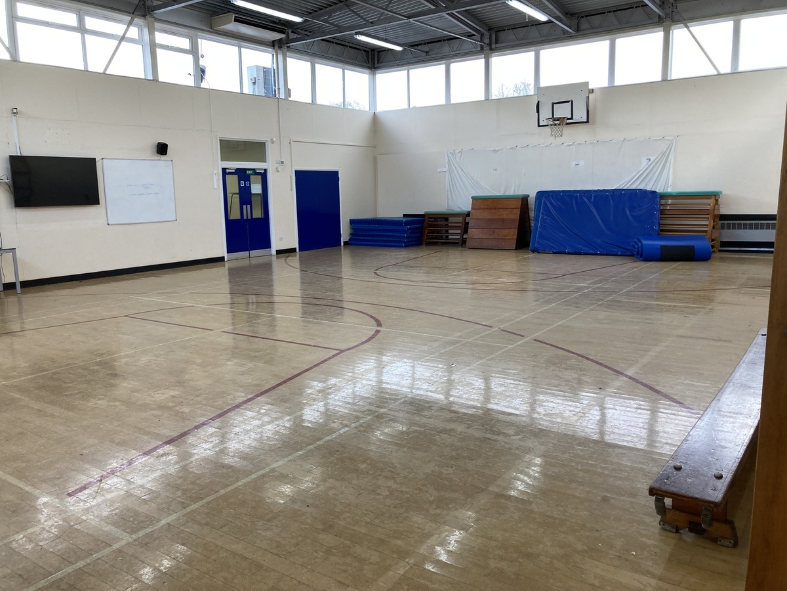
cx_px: 394
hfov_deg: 63.4
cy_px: 296
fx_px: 637
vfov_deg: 49.7
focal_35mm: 28
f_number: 1.8
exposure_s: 1/100
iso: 50
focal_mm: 3.99
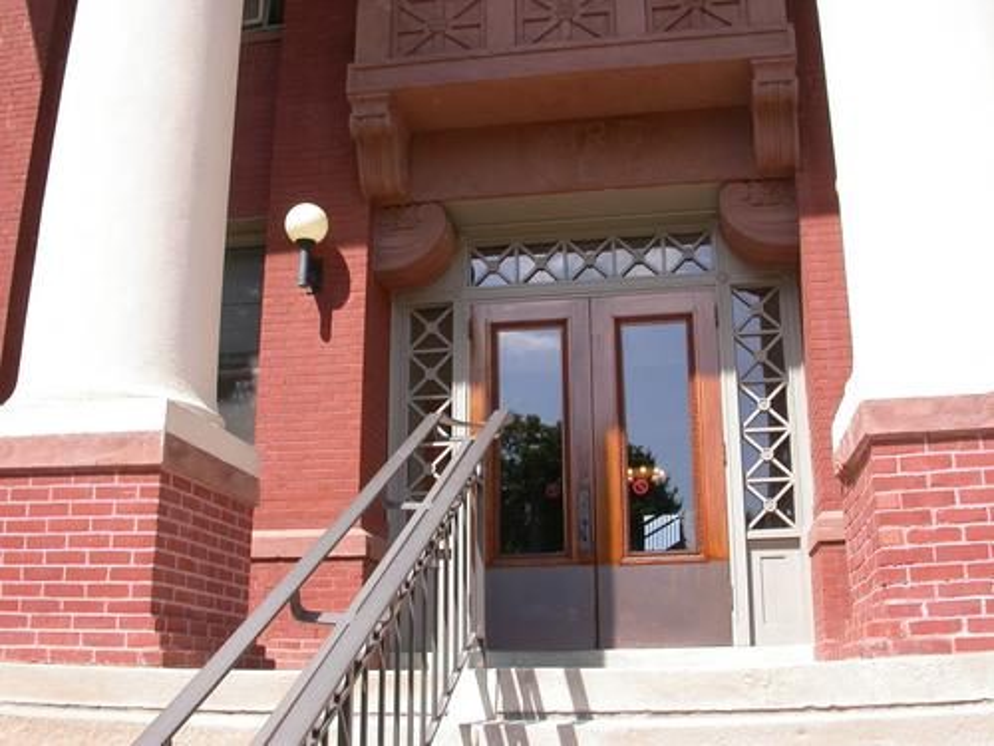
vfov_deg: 37.7
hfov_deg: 49.0
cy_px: 373
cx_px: 497
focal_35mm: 38
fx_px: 1091
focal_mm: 7.85
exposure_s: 1/248
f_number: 6
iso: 100
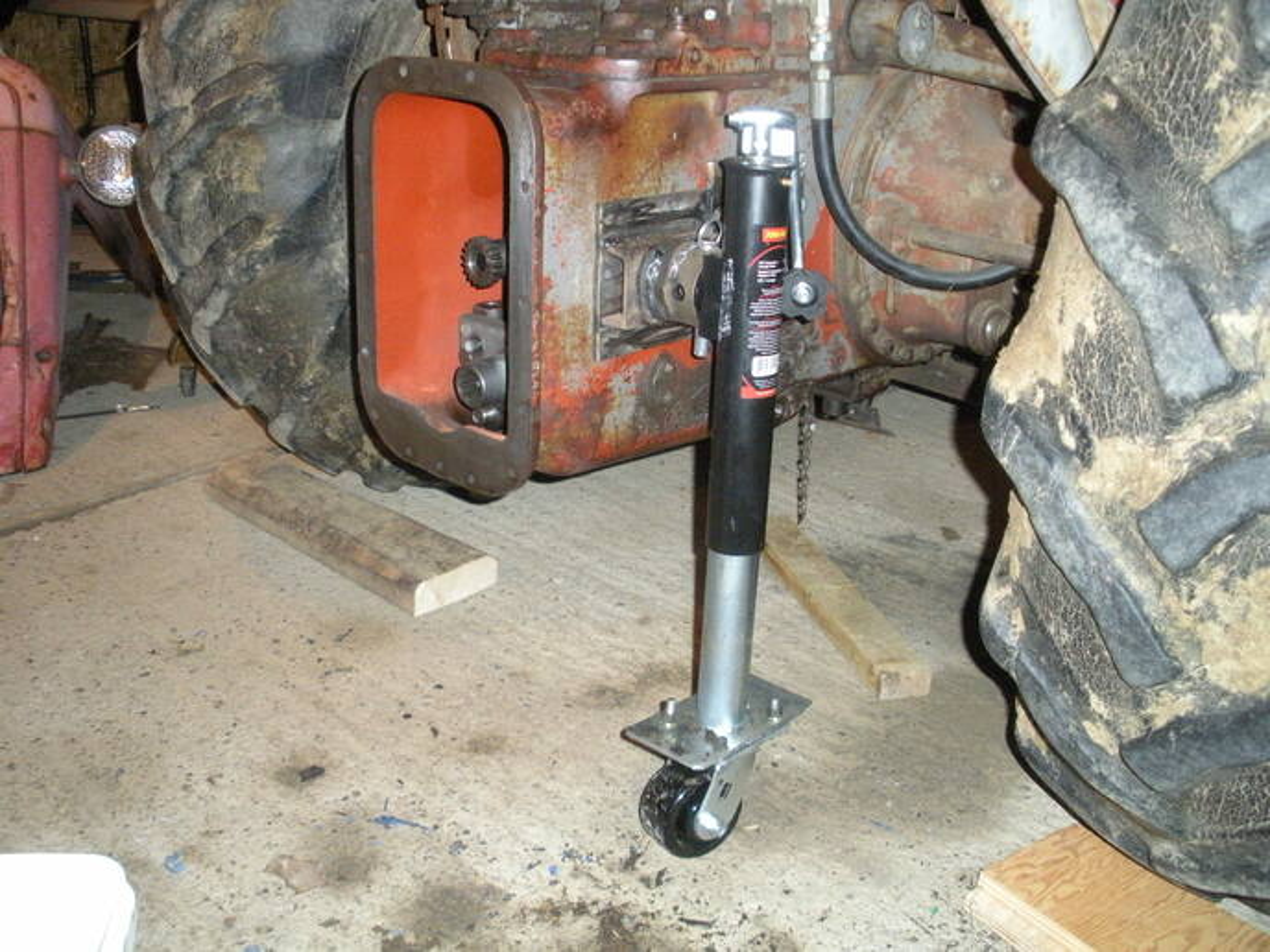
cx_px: 635
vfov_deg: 39.7
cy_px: 476
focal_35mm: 36
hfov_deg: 51.4
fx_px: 1321
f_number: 3.5
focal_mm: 6.3
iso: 631
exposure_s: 1/60
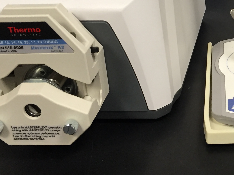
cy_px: 5
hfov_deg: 25.0
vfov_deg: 19.6
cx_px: 250
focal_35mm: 73
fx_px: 493
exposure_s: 1/30
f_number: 2.2
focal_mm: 4.15
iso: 80
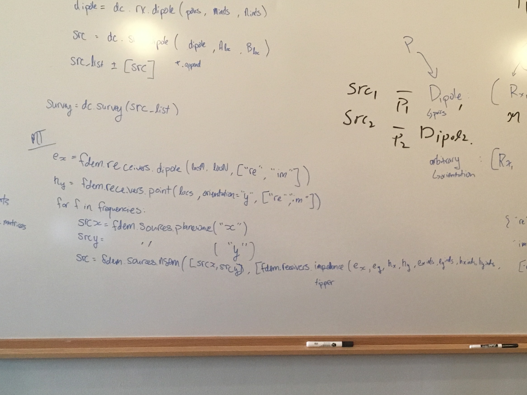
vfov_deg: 29.1
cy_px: 232
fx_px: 761
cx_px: 350
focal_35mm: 50
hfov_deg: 37.8
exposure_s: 1/30
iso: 200
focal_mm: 4.15
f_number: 2.2
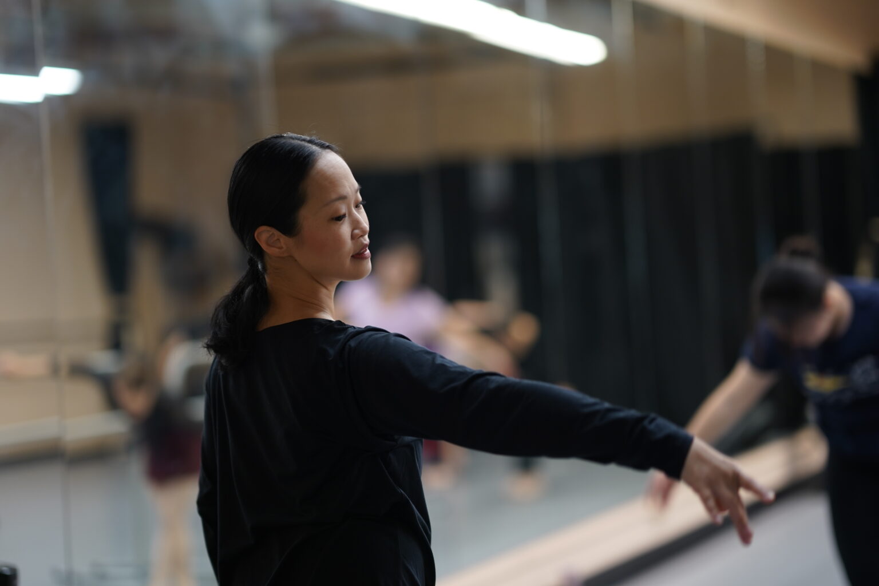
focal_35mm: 85
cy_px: 293
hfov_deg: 23.9
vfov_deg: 16.1
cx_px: 440
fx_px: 2075
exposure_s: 1/100
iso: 250
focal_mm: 85
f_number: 1.4
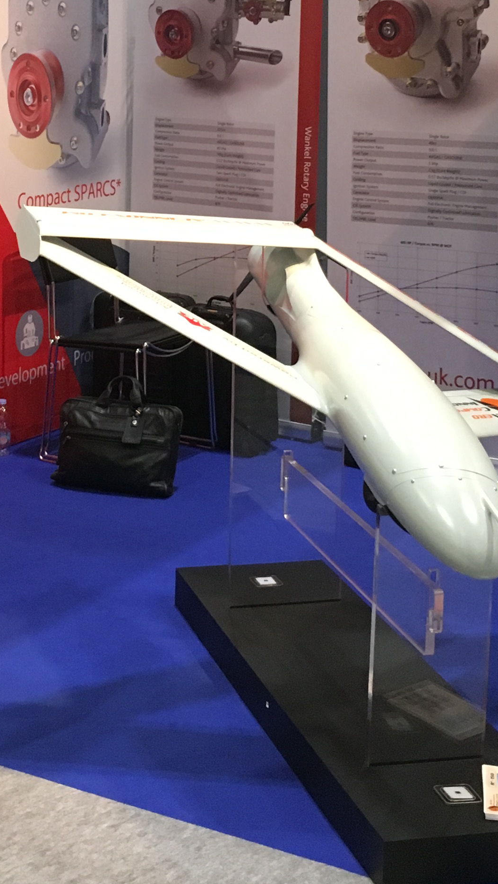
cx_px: 125
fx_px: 1596
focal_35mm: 68
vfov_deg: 30.2
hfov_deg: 17.6
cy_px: 174
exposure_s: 1/33
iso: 200
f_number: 2.2
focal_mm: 4.15
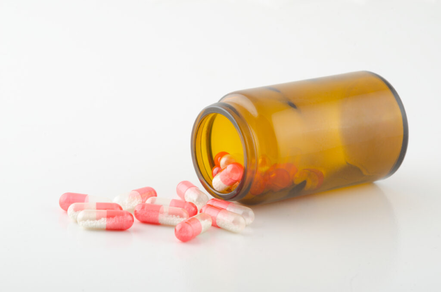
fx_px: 1925
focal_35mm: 158
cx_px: 220
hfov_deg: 13.1
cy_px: 146
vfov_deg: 8.7
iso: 100
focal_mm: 105
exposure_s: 1/100
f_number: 14
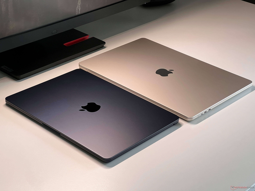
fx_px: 567
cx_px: 128
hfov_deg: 25.3
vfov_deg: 19.1
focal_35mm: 77
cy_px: 96
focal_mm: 9
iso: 250
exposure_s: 1/60
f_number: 2.8
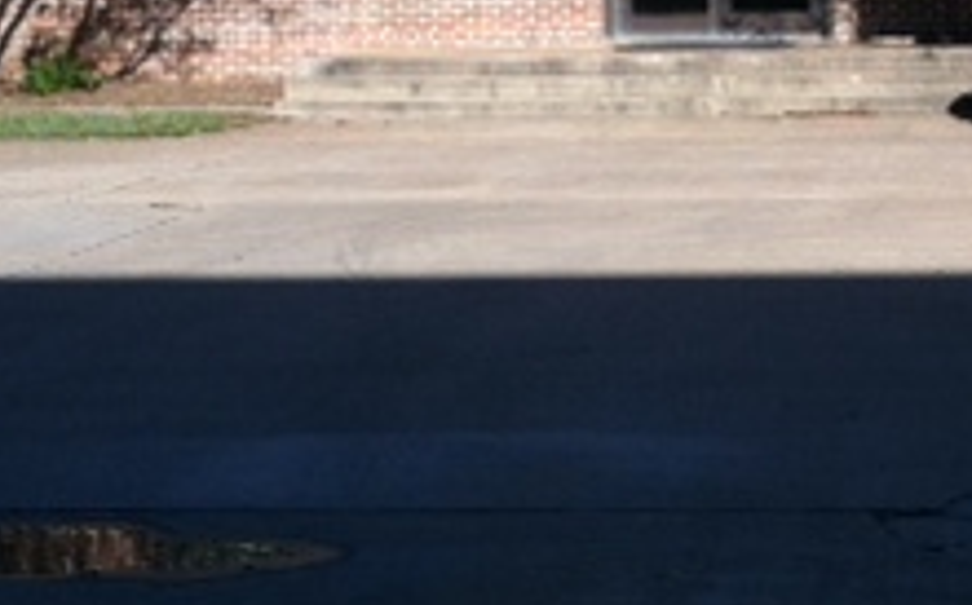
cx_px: 773
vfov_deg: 11.8
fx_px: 2858
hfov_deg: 19.1
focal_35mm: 108
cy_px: -141
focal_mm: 3.85
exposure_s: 1/1154
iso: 80
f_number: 2.8
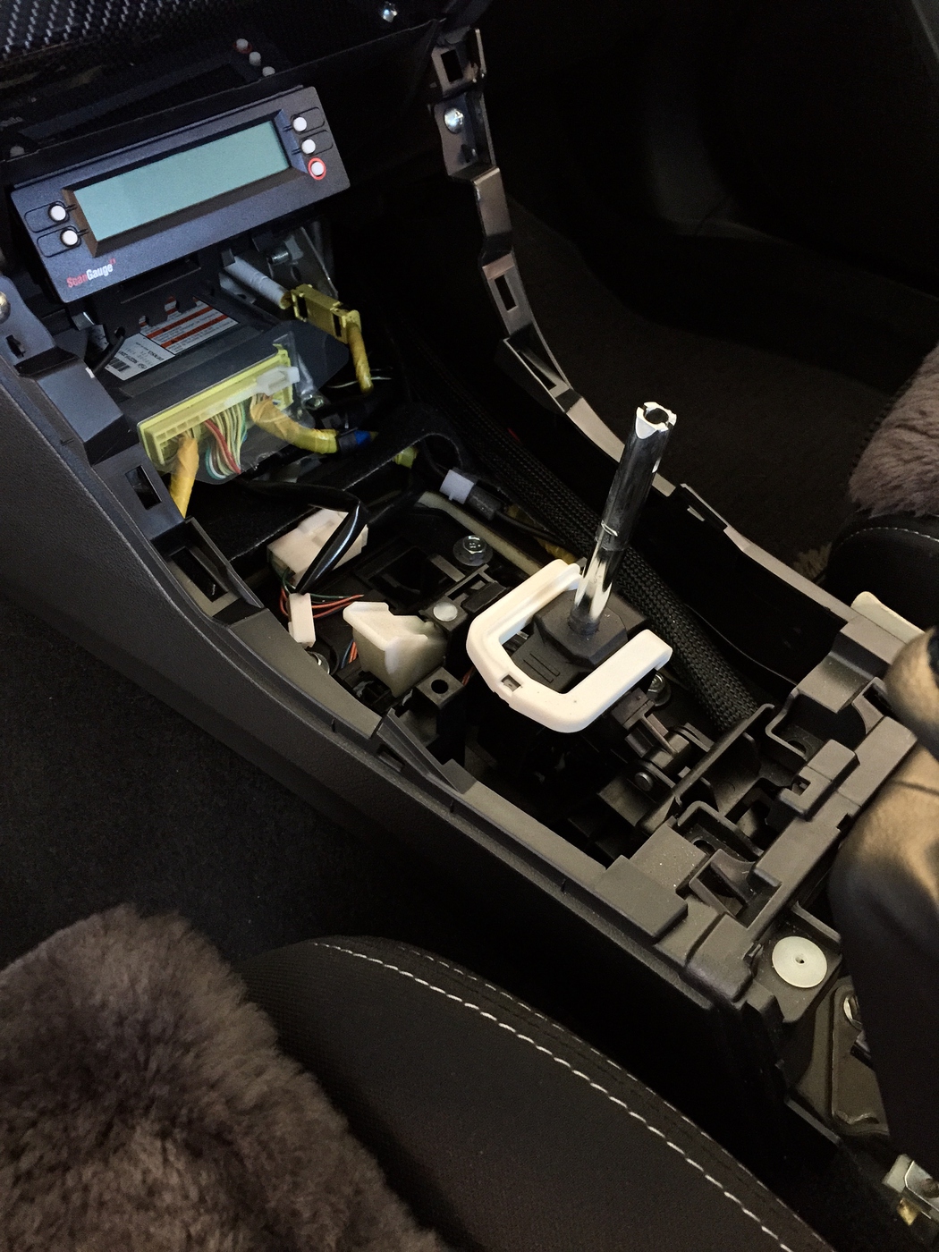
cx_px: 470
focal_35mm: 29
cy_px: 626
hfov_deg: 48.2
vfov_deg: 61.7
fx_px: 1049
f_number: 2.2
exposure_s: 1/15
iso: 500
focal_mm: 4.15
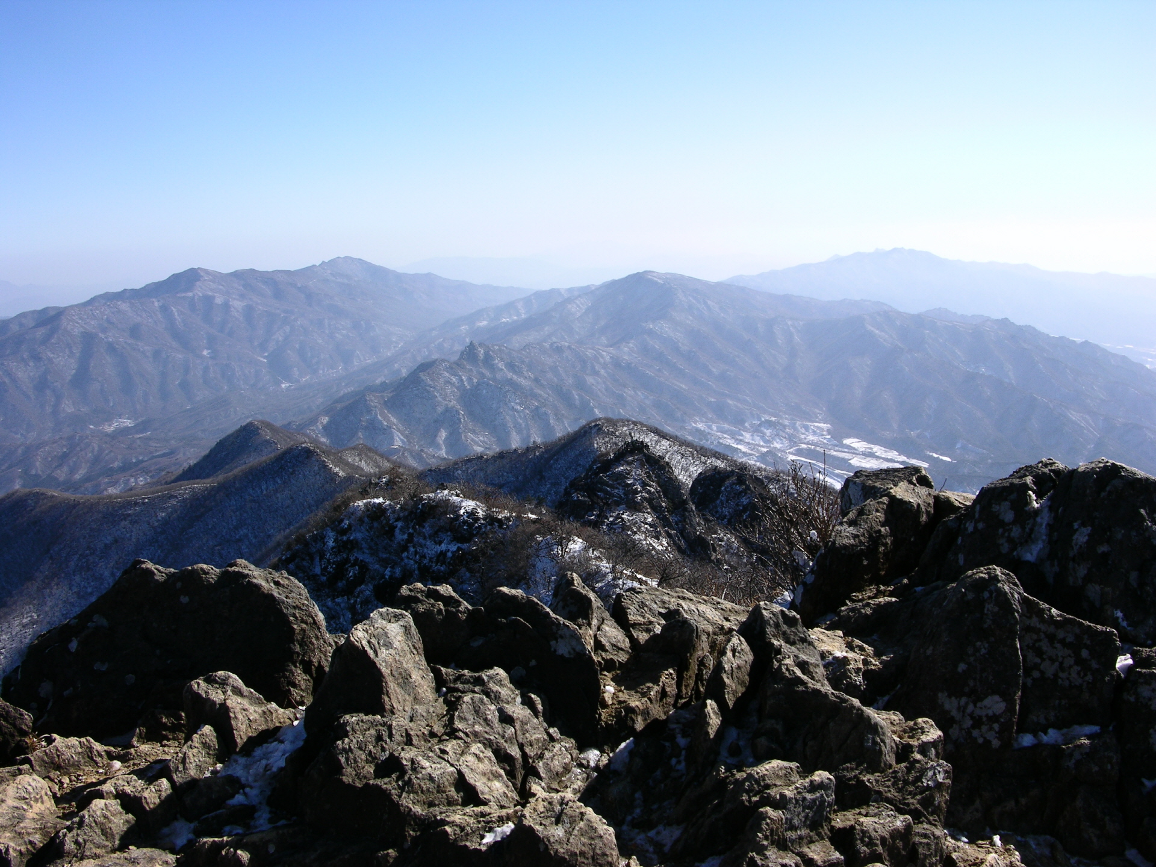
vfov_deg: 40.7
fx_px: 1169
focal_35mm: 35
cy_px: 434
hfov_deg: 52.6
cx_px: 578
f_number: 8
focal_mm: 8.9
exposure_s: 1/146
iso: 50
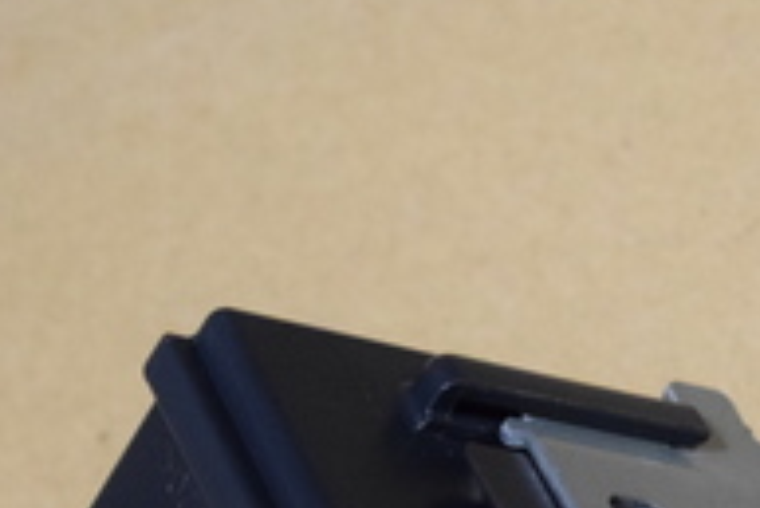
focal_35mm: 274
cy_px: 624
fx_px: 5781
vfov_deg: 5.0
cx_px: 925
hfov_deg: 7.5
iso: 3200
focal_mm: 55
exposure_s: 1/100
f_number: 5.6
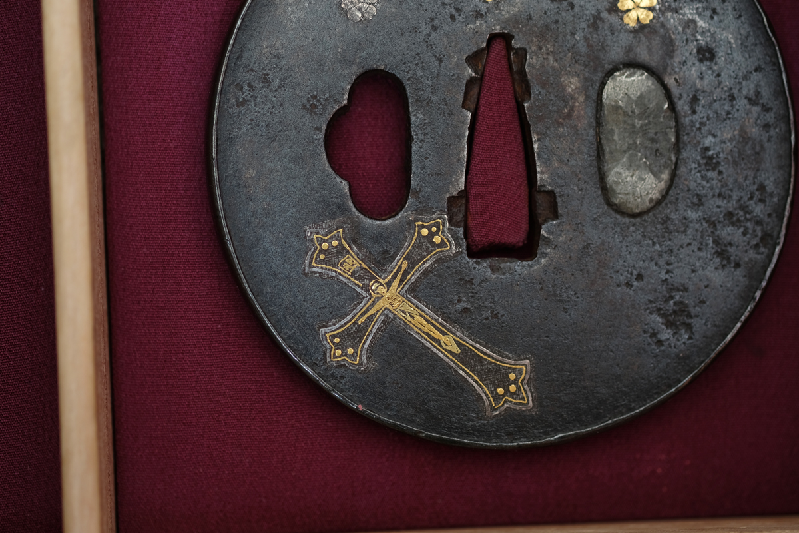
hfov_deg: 22.6
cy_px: 266
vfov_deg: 15.2
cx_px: 400
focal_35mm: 90
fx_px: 1997
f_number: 2.4
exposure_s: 1/15
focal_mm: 60
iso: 100
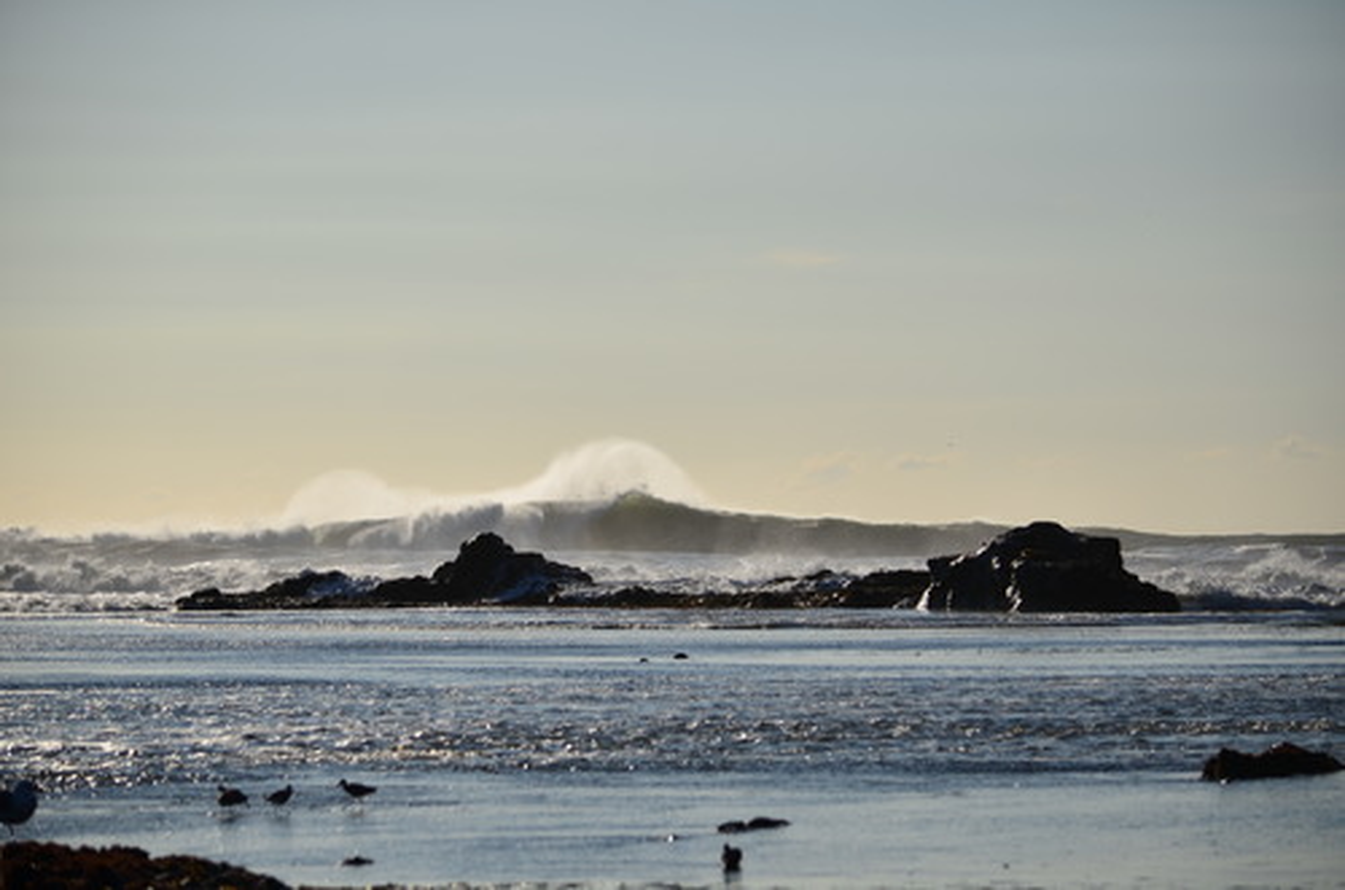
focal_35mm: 188
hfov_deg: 11.0
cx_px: 672
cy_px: 445
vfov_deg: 7.3
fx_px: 6990
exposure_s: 1/4000
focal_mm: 125
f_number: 4.8
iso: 100
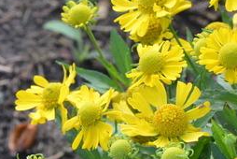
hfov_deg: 5.0
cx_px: 232
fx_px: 2722
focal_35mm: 413
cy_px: 108
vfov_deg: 3.3
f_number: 9
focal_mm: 105
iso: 2500
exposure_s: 1/320
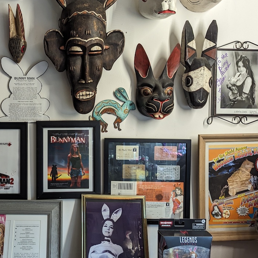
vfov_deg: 46.0
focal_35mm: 36
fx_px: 304
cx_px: 64
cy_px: 117
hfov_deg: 44.5
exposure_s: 1/24.2
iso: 269
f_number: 1.85
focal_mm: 6.81
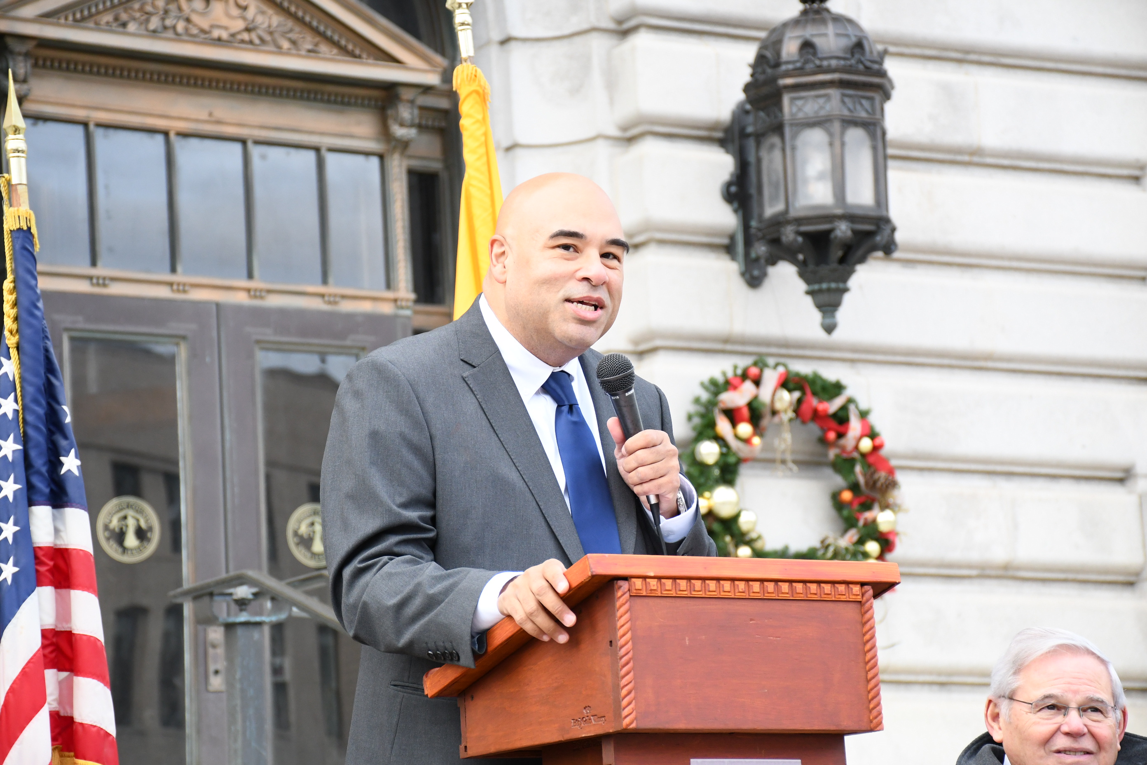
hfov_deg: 18.3
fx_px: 3568
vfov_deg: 12.2
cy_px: 382
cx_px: 574
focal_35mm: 112
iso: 1250
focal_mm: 75
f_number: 6.3
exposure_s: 1/640
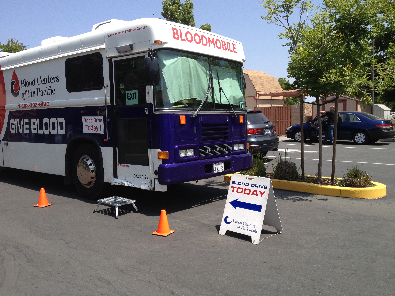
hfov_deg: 52.6
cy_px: 148
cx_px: 198
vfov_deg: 40.7
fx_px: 399
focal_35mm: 35
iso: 50
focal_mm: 4.28
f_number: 2.4
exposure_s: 1/1227
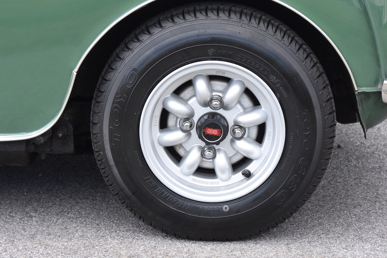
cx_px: 195
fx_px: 1204
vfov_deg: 12.2
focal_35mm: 112
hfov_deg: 18.3
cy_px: 106
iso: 720
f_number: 8
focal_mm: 58
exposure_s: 1/500
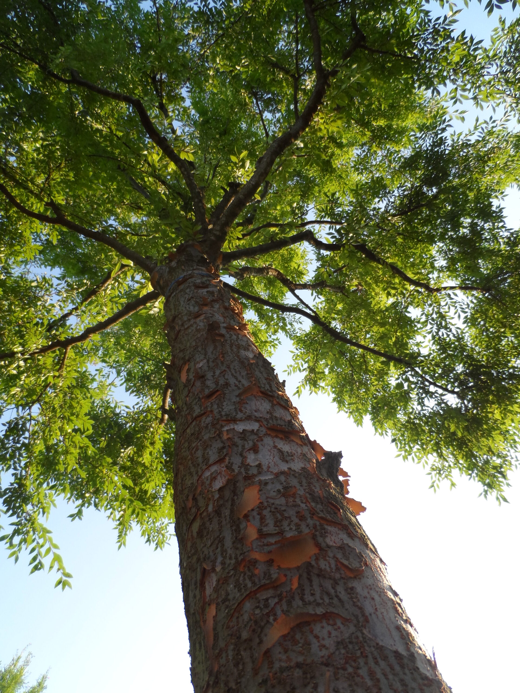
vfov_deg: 71.6
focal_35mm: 24
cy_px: 346
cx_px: 260
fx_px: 481
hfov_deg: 56.8
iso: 80
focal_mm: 4
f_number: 3.2
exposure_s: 1/250
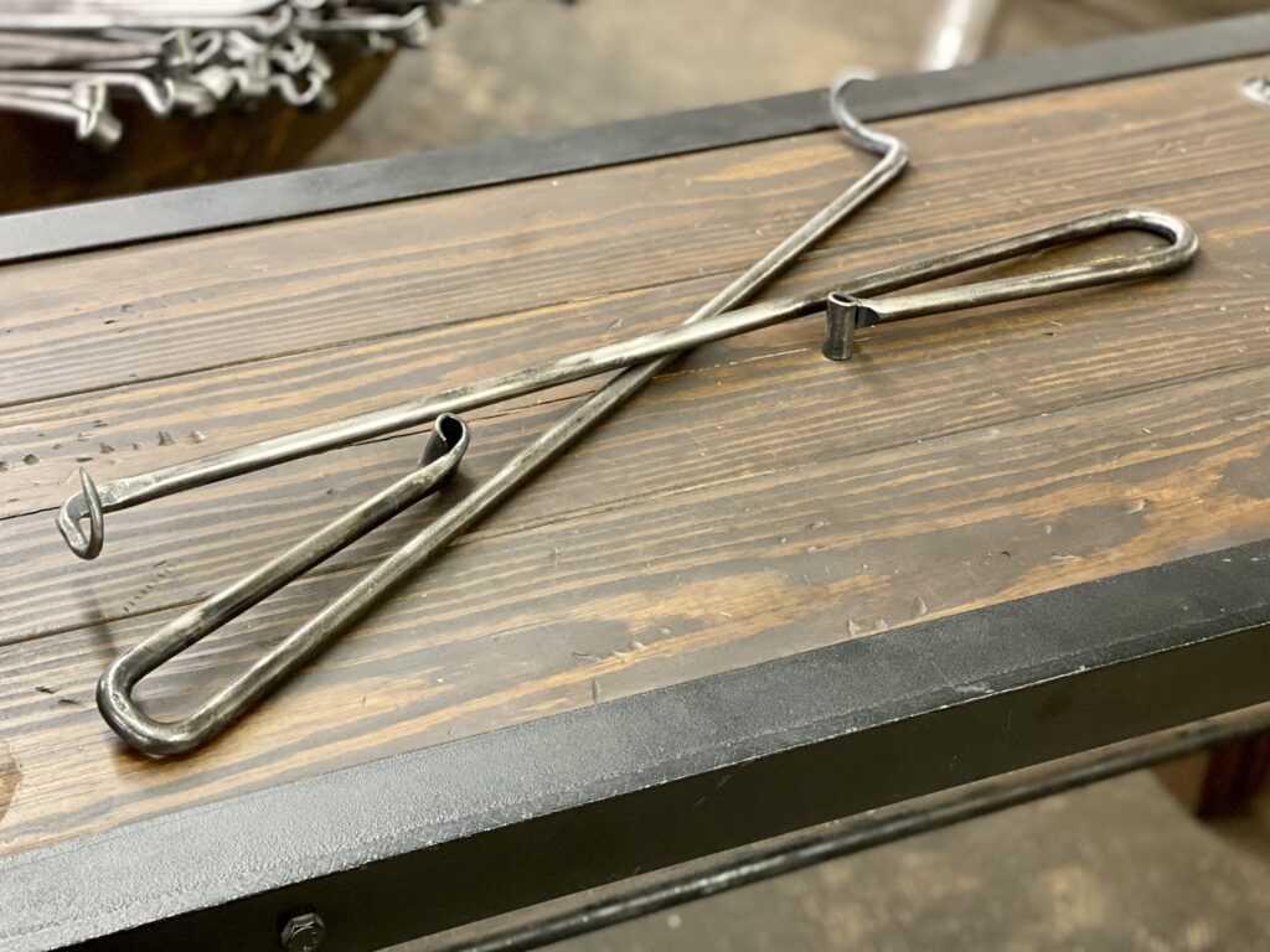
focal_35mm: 52
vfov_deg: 28.0
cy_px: 476
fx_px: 1908
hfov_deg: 36.8
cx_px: 635
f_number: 2
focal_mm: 6
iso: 400
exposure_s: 1/30
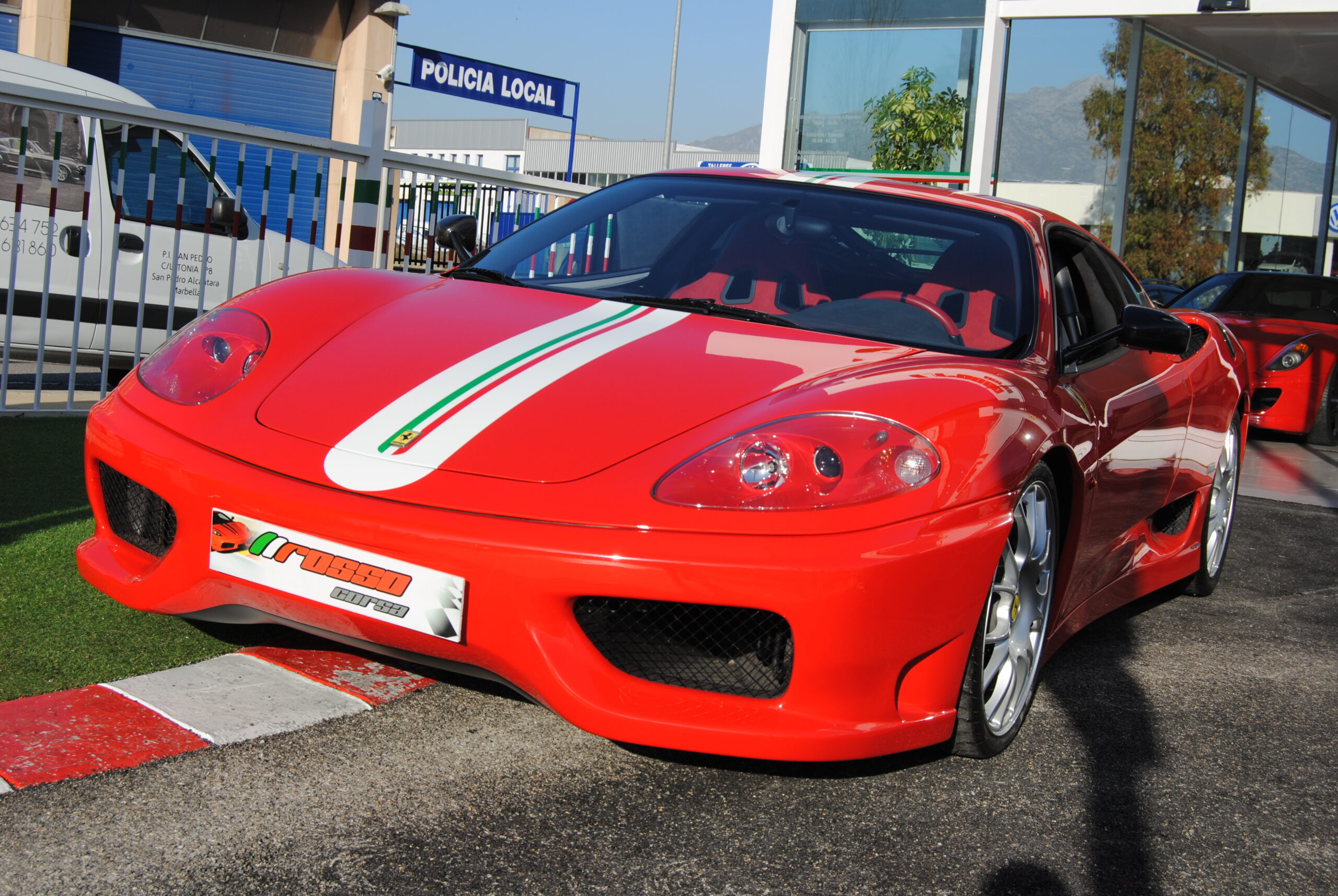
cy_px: 448
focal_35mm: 46
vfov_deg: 29.0
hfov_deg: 42.3
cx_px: 669
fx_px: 1730
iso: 100
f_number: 9
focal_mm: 31
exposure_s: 1/320
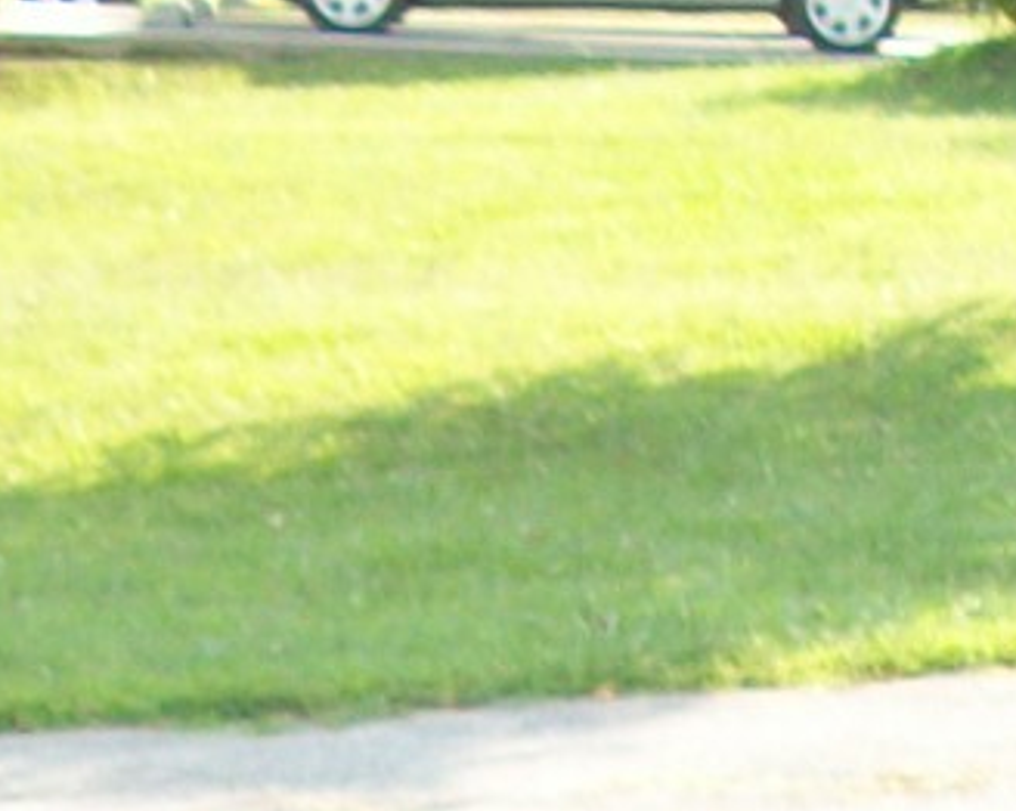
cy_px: 2250
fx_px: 5860
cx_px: 161
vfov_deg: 7.2
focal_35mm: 195
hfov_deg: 9.9
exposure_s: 1/200
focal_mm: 5.7
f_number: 2.9
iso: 80
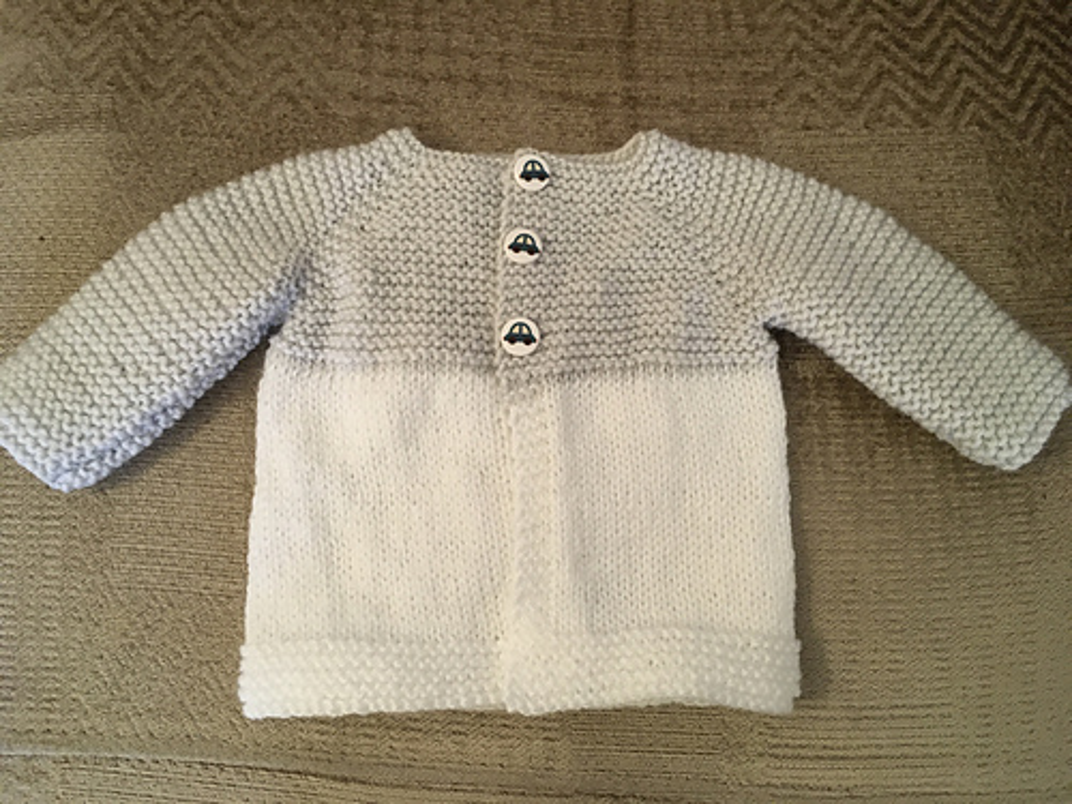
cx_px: 536
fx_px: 898
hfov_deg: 61.7
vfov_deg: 48.2
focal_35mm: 29
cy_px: 402
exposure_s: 1/33
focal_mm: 4.15
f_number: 2.2
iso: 250
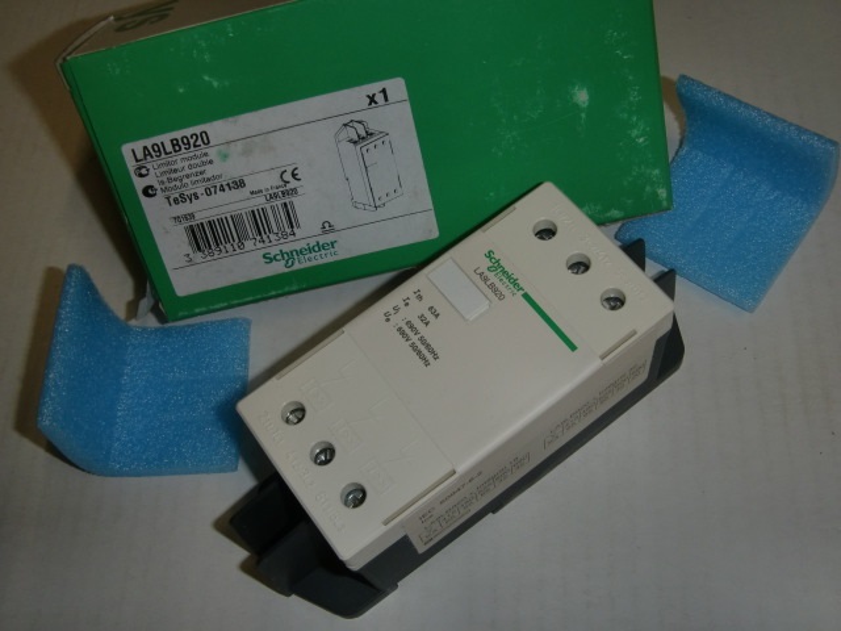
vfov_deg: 37.7
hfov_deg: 49.0
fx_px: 923
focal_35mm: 38
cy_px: 316
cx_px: 420
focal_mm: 6.66
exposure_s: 1/30
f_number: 3.9
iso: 64
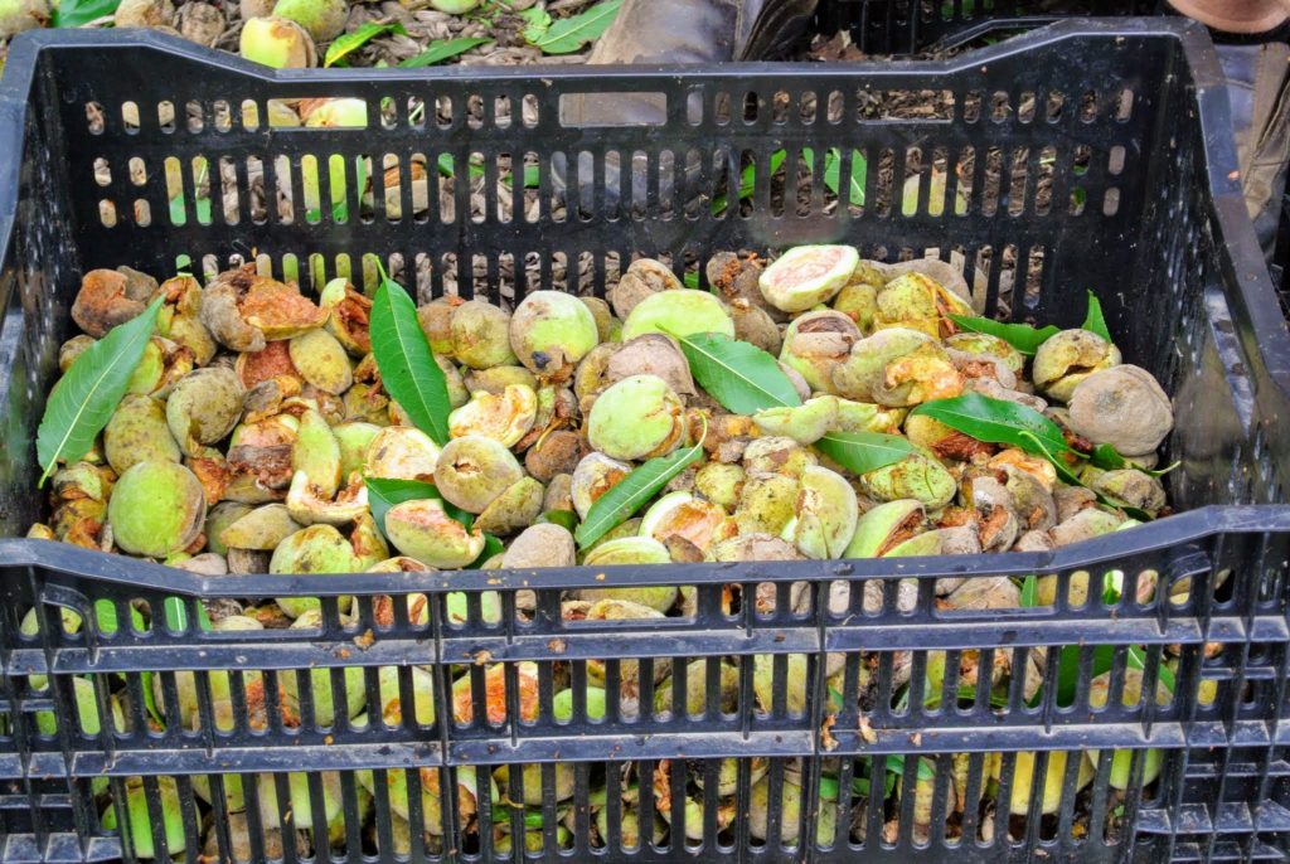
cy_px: 432
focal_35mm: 81
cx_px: 645
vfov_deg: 16.9
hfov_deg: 25.0
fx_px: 2907
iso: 160
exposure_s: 1/60
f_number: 5.6
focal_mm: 30
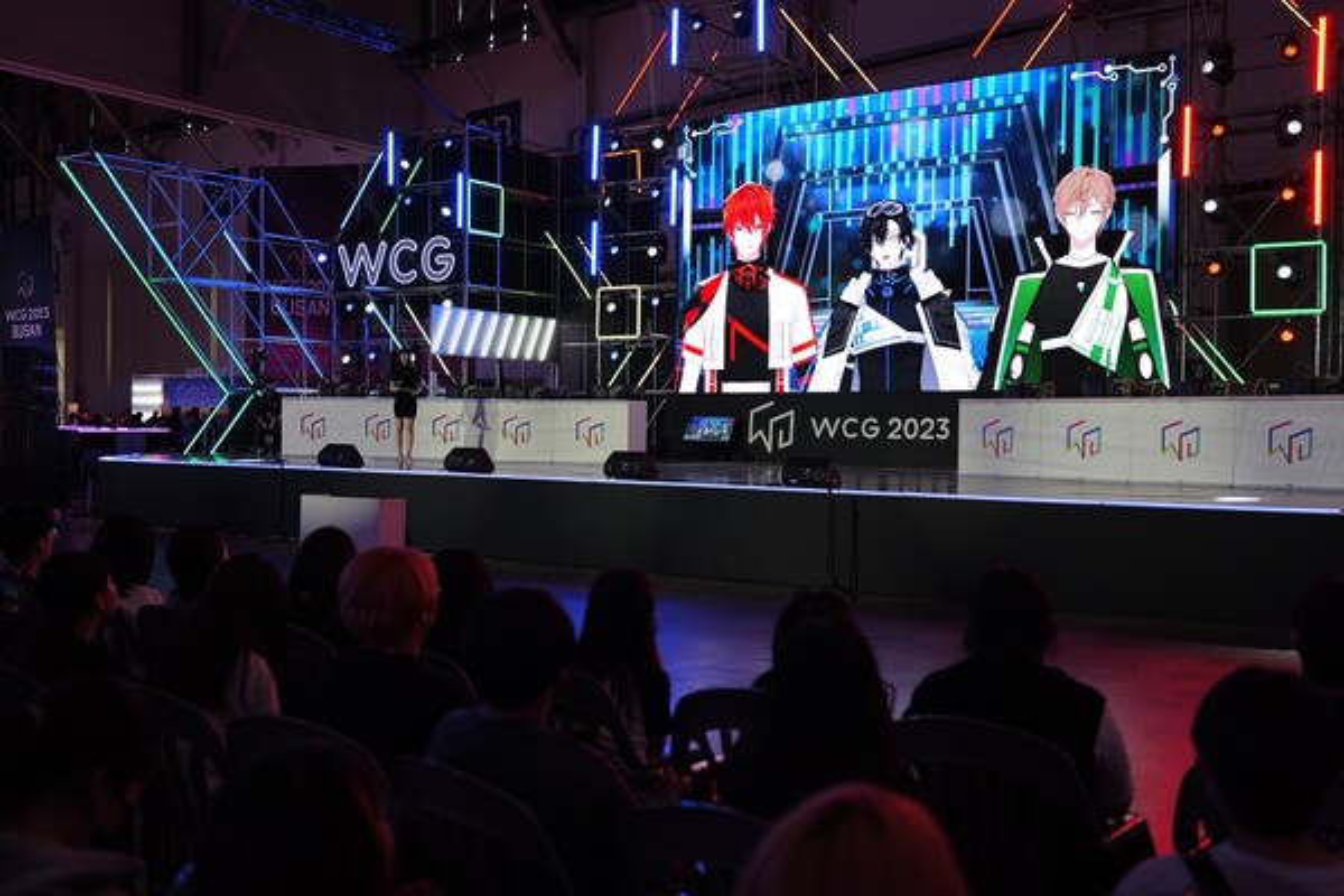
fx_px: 1344
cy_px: 448
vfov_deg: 36.9
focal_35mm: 36
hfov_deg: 53.1
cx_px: 672
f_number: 2.8
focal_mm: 36
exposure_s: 1/125
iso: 400
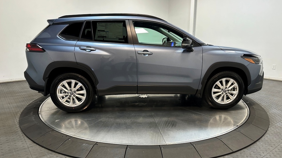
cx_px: 142
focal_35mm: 27
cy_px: 93
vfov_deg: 42.7
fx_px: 202
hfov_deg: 69.9
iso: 400
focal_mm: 6.86
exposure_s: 1/60
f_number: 1.78
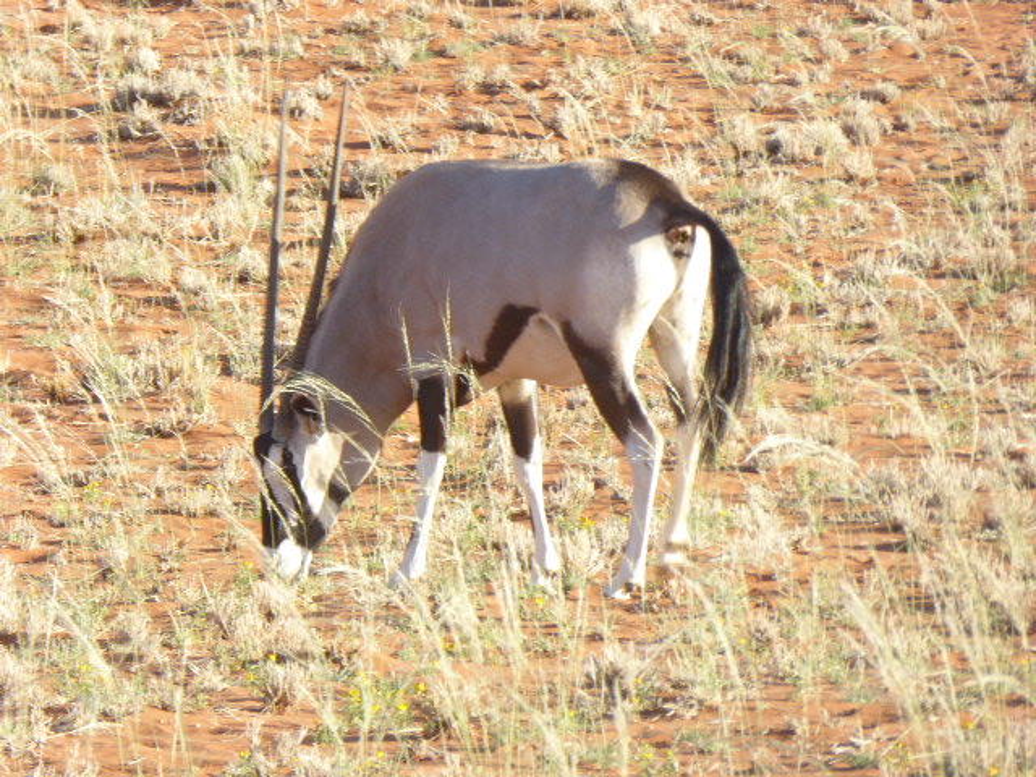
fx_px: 20291
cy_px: 388
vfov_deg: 2.2
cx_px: 518
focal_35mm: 678
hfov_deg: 2.9
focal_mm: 121.5
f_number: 8
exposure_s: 1/60
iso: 100
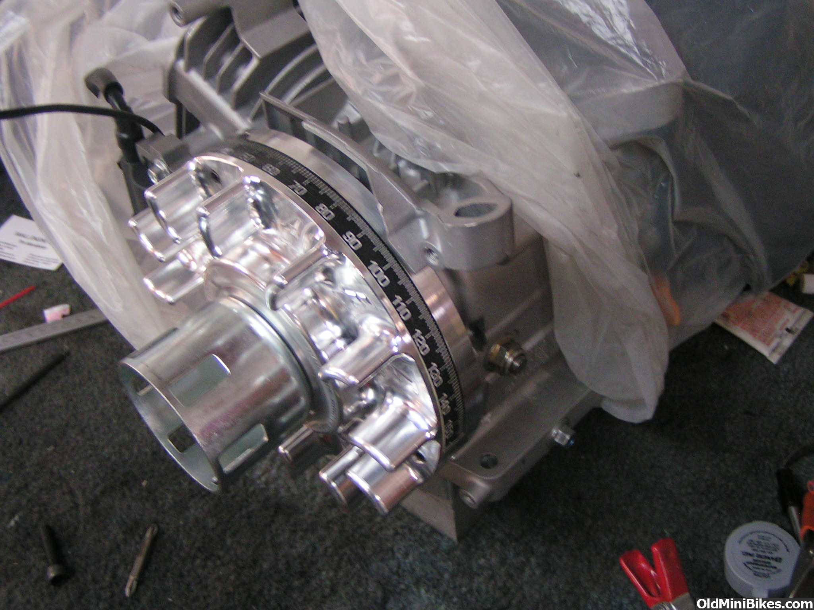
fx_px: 894
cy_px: 305
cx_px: 407
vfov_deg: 37.7
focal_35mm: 38
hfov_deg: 49.0
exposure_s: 1/13
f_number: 2.8
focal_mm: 5.8
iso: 200
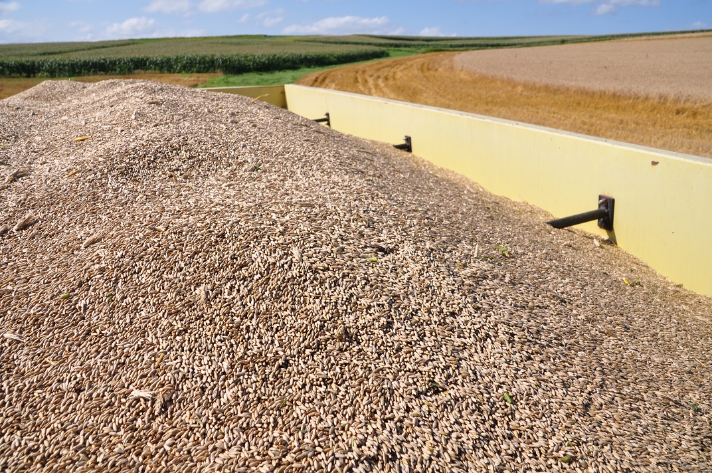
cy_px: 236
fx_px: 533
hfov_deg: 67.4
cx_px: 356
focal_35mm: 27
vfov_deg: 47.8
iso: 200
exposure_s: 1/400
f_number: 11
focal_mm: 18
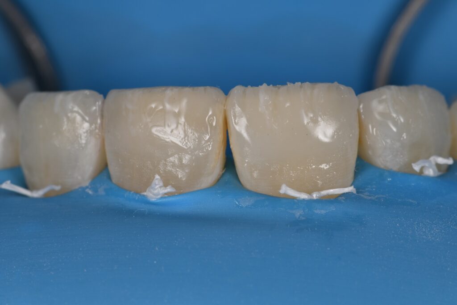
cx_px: 228
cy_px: 152
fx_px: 1599
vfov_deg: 10.9
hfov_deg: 16.3
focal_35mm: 126
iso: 200
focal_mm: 105
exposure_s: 1/160
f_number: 32
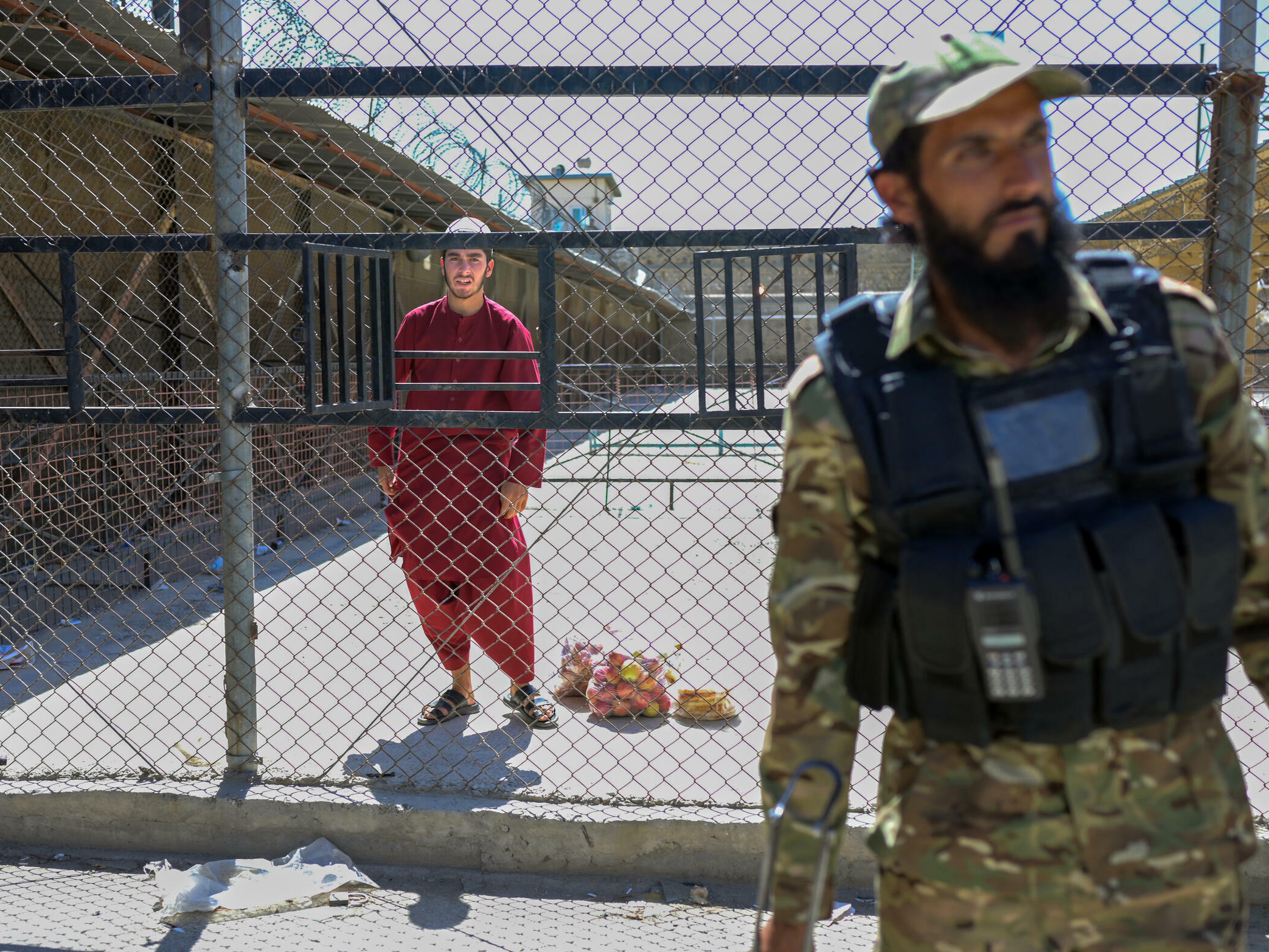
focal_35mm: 40
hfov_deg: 46.7
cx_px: 567
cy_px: 502
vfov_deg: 36.0
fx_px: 1467
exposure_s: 1/320
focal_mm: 35
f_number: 2.8
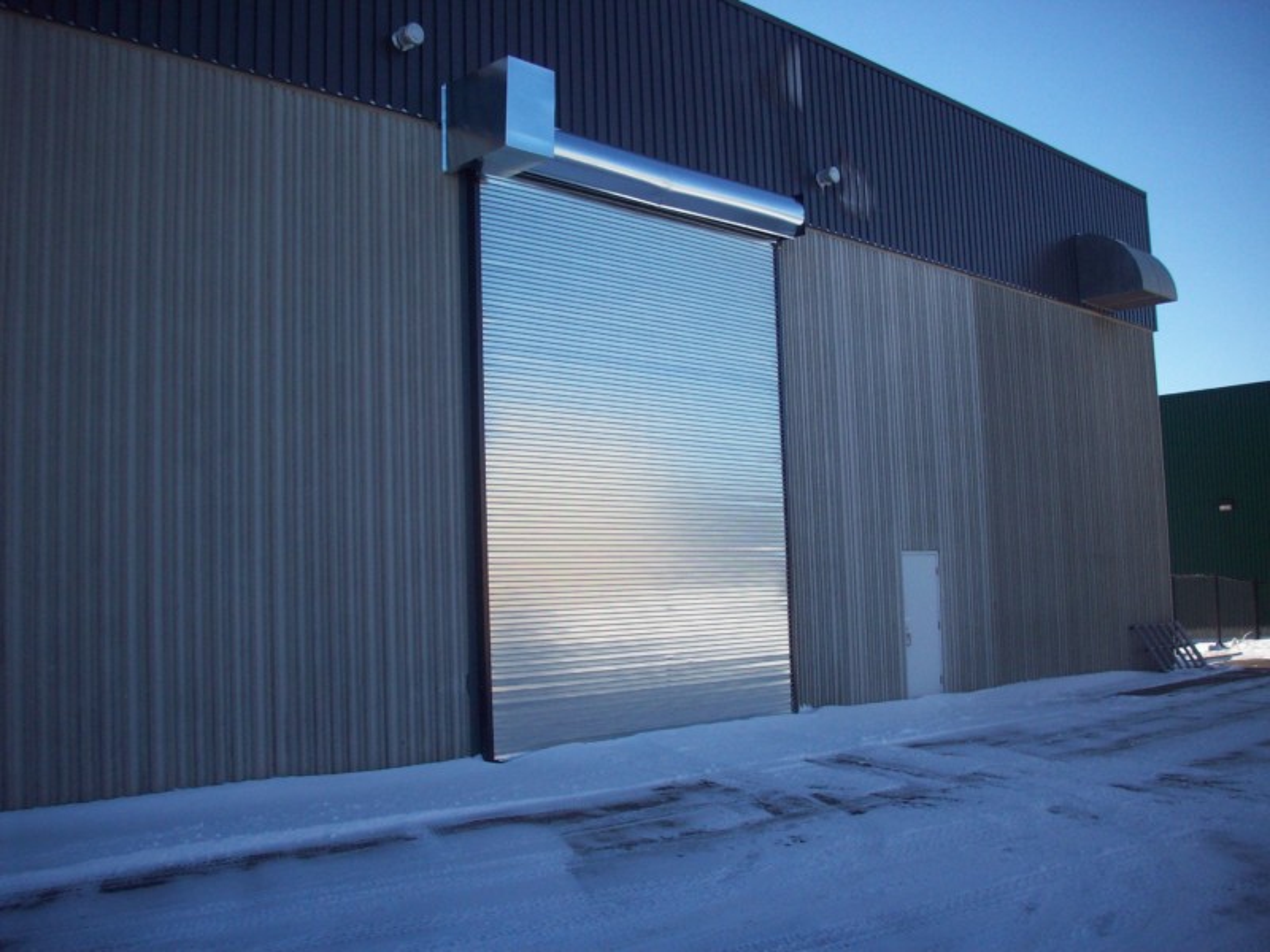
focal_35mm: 37
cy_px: 476
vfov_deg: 38.7
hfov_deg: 50.1
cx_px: 635
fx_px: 1357
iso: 80
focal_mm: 6.2
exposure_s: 1/284
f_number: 5.6
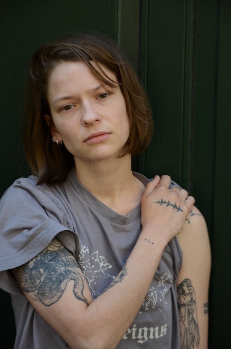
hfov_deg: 10.7
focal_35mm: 128
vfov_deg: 16.1
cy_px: 174
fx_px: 1233
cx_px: 116
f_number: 5.6
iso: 800
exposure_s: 1/500
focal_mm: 85
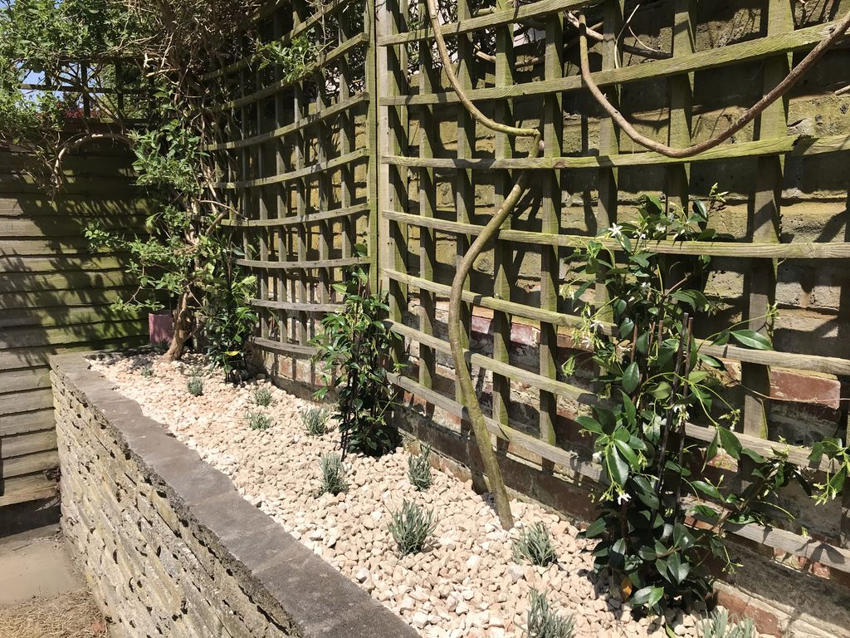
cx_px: 425
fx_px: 688
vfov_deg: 49.7
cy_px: 319
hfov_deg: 63.4
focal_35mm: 28
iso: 20
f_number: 1.8
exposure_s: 1/2398
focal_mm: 3.99
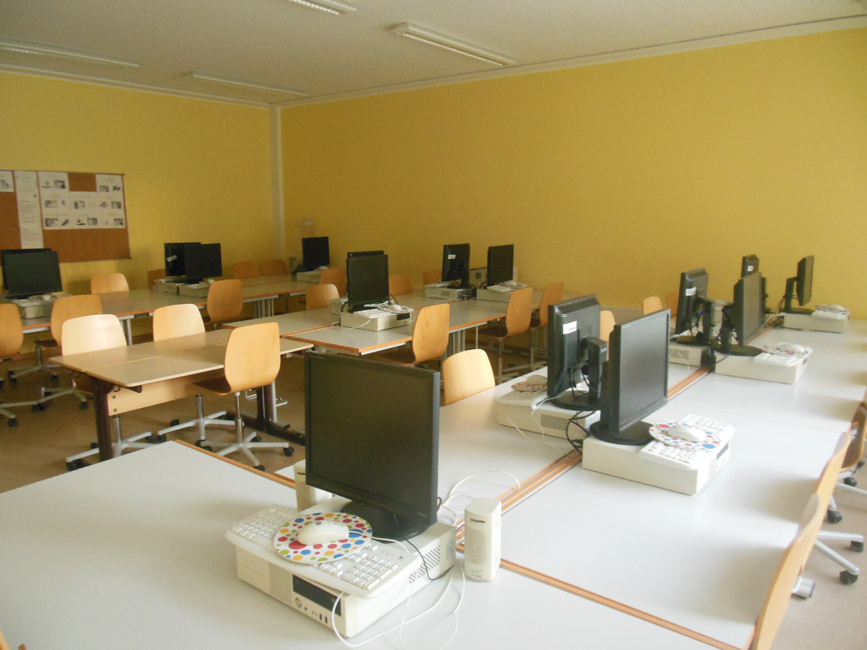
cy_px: 325
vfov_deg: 54.9
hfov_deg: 69.4
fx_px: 626
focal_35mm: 25
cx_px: 434
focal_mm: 4.5
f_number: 3.2
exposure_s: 1/25
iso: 800
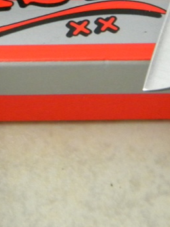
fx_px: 1265
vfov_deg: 10.2
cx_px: 88
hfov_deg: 7.7
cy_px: 9
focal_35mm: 193
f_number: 4.3
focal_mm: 12.2
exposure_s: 1/24.2
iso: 400
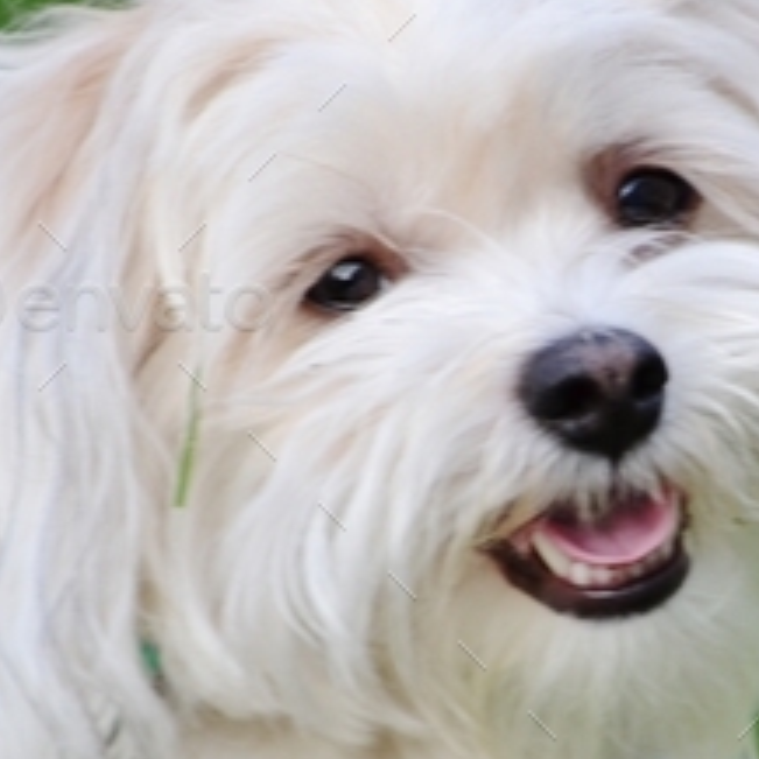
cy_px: 467
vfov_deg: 1.7
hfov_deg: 1.7
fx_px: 25824
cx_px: 630
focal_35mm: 1041
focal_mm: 300
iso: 400
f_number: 5.6
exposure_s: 1/200
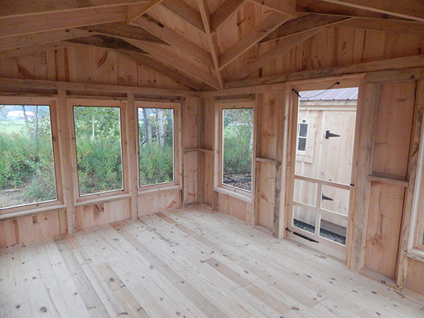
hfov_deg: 76.4
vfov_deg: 61.1
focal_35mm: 22
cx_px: 212
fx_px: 269
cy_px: 159
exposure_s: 1/30
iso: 200
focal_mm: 4
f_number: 3
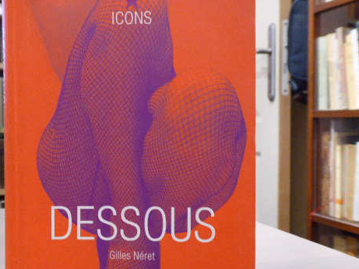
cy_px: 146
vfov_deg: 29.1
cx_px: 146
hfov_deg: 38.0
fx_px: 519
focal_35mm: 50
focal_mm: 6.3
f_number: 3.7
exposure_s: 1/6
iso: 400
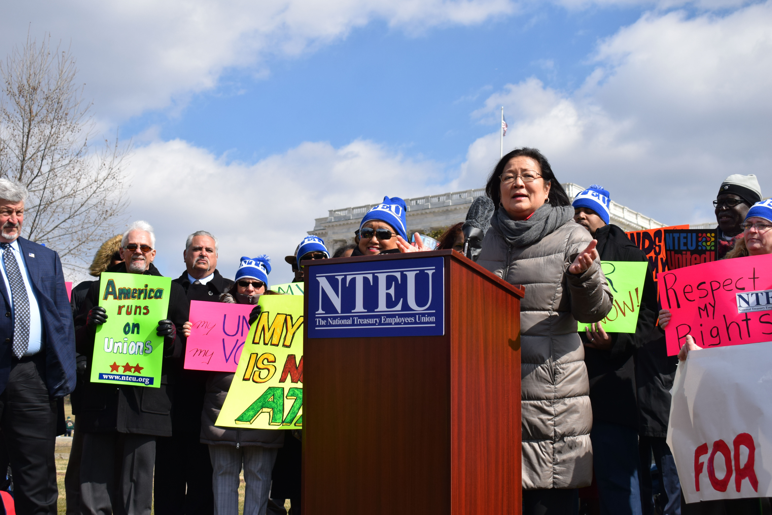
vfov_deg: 25.8
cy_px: 258
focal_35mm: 52
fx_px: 1126
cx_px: 386
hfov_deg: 37.9
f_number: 7.1
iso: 400
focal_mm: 35
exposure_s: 1/1600
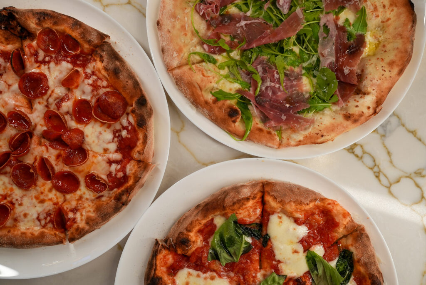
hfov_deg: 54.4
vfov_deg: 37.9
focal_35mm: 35
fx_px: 414
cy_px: 142
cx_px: 213
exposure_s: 1/160
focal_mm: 35
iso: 500
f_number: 4
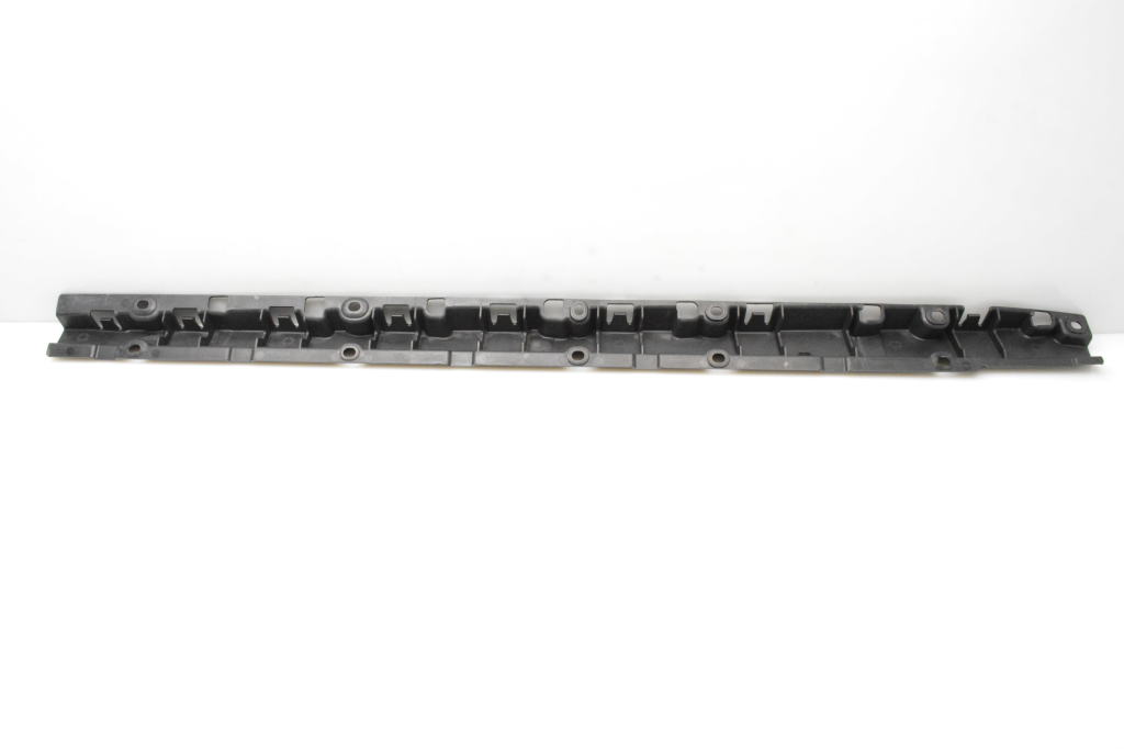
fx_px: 843
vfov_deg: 47.9
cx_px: 562
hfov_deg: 67.4
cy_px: 374
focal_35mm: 27
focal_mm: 18
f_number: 9
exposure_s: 1/320
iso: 6400
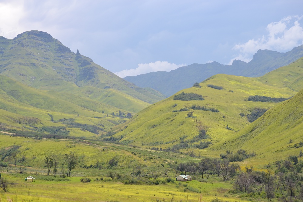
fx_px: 694
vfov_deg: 16.5
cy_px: 101
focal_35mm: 82
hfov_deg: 24.6
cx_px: 152
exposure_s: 1/200
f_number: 7.1
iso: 100
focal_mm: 55
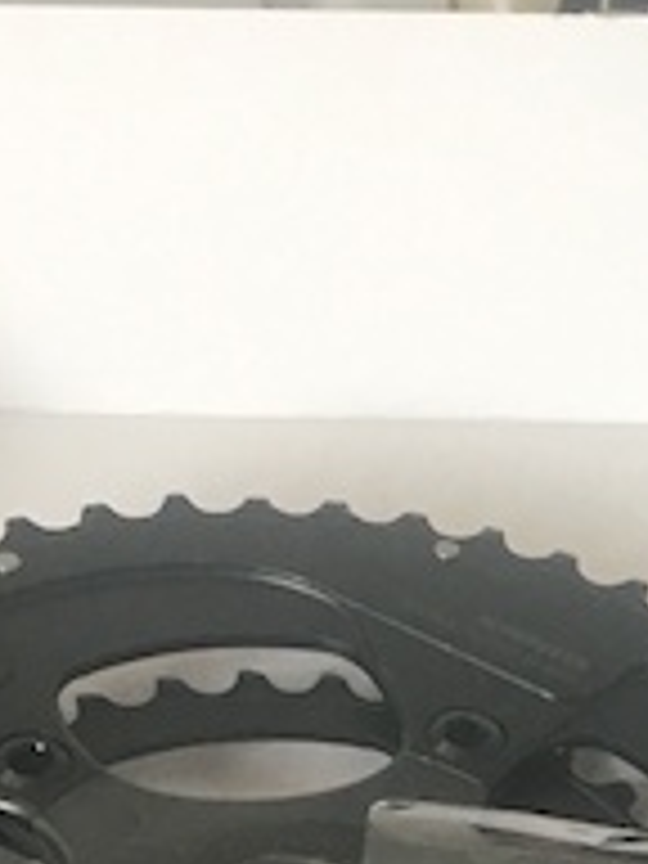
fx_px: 3020
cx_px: 837
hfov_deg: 11.9
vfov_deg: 14.8
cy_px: 1408
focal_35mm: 121
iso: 40
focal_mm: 4.15
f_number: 2.2
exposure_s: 1/30
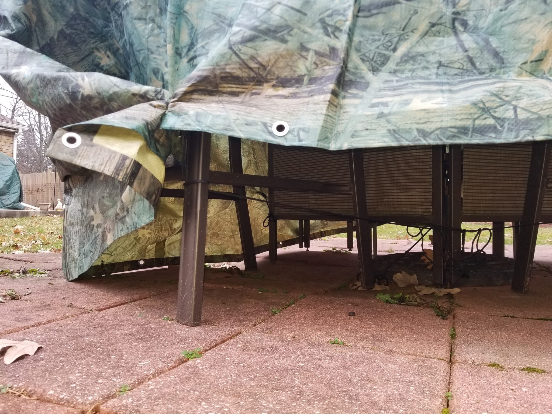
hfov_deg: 67.3
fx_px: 415
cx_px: 276
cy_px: 207
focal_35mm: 26
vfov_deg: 53.1
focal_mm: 4.25
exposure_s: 1/60
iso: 100
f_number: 1.7
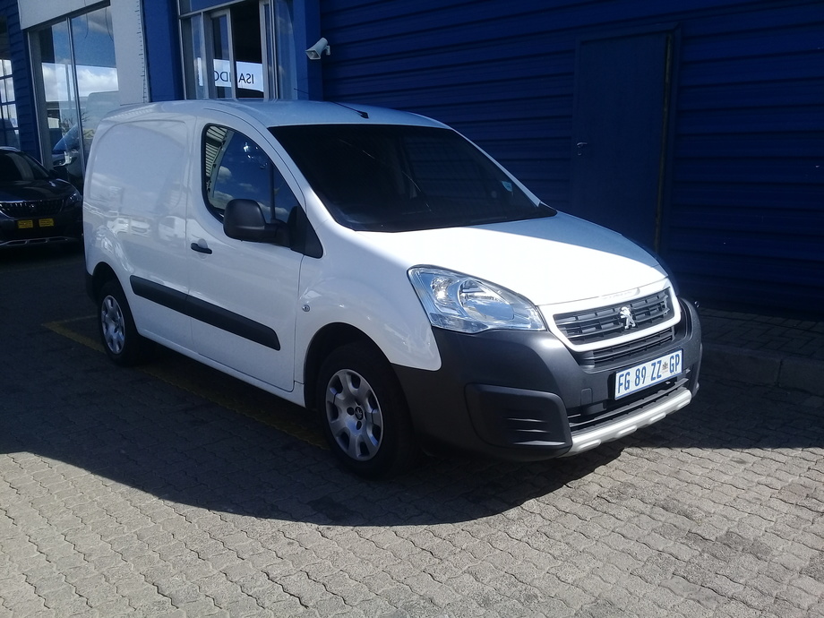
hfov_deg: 58.4
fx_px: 738
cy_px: 309
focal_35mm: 31
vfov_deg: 45.4
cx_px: 412
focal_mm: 3.3
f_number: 2.2
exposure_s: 1/1018
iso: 50
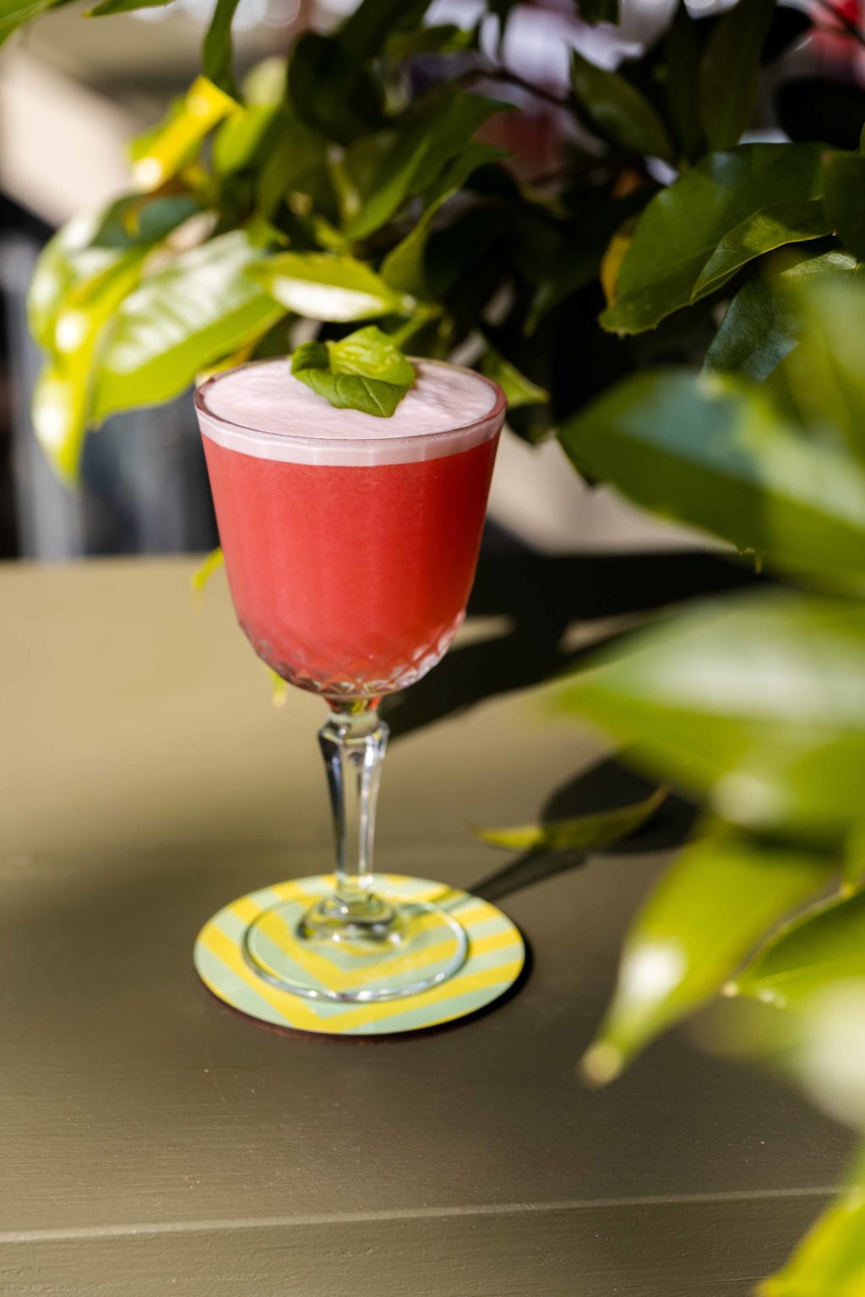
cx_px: 432
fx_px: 2523
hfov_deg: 19.5
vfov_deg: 28.8
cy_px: 648
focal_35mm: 70
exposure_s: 1/640
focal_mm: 70
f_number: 4.5
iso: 250
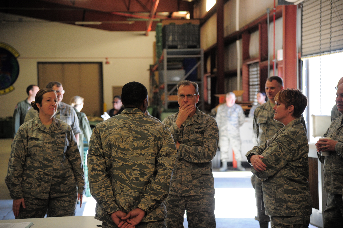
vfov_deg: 16.6
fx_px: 781
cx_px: 172
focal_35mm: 82
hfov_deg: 24.8
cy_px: 114
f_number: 4
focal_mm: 82
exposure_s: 1/320
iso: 3200
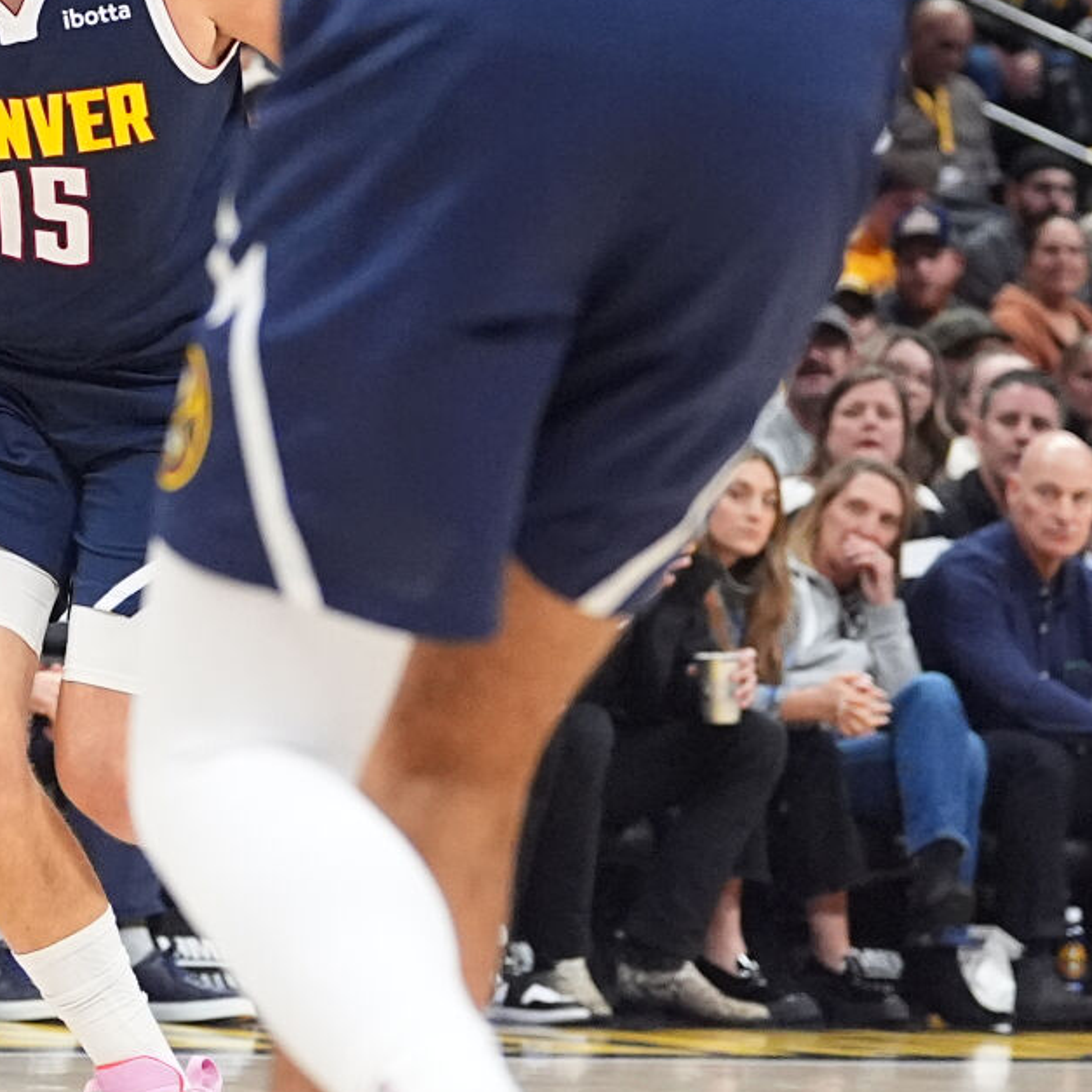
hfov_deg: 5.8
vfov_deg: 5.8
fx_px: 10743
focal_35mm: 301
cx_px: -425
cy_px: 233
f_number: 3.2
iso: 5000
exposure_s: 1/1600
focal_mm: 84
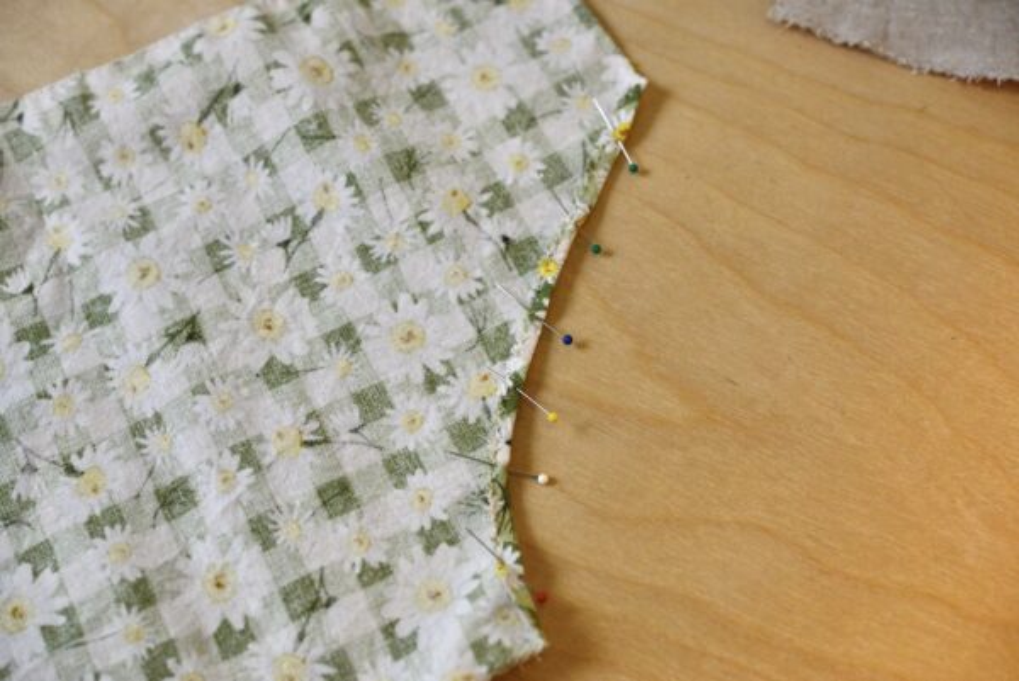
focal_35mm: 60
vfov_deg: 22.7
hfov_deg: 33.4
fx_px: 1700
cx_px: 510
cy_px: 340
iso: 2500
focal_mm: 60
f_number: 5.6
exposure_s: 1/320
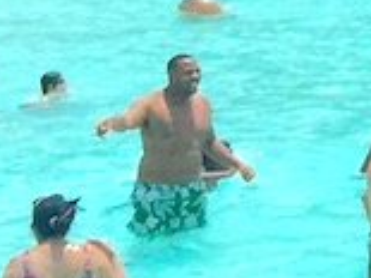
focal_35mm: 192
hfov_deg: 8.6
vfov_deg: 7.6
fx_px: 2056
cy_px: -120
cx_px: 1120
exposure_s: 1/4950
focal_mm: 4.15
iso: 32
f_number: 2.2
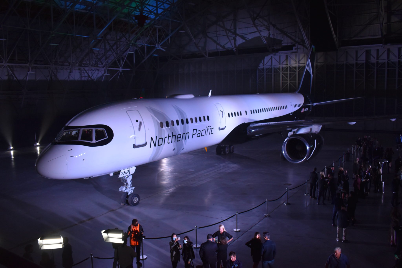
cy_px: 134
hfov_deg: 61.9
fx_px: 335
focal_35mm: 30
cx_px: 201
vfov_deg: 43.6
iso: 900
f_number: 3.8
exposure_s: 1/125
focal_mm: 20
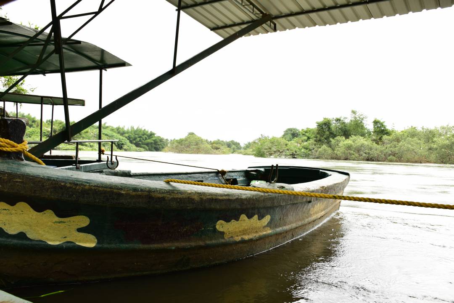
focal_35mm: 30
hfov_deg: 61.9
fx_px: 378
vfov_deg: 43.6
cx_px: 227
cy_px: 152
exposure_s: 1/60
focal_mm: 20
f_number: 8
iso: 100
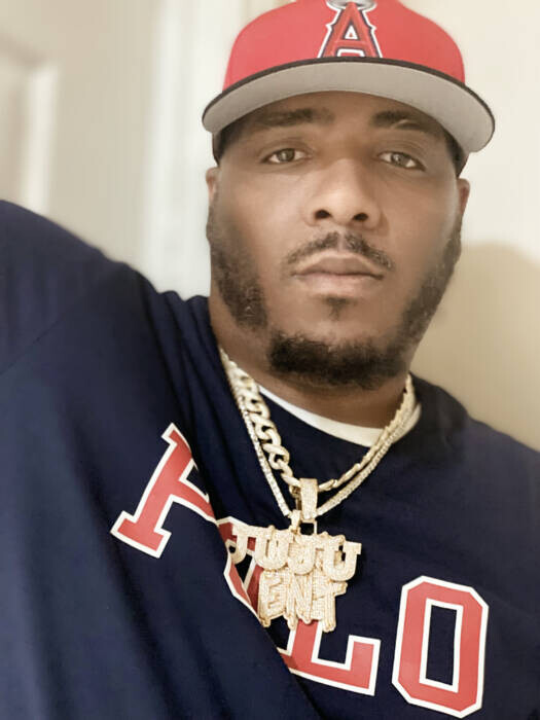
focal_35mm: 52
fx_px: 1082
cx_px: 270
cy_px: 360
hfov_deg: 28.0
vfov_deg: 36.8
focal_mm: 6
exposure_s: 1/14
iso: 1250
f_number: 2
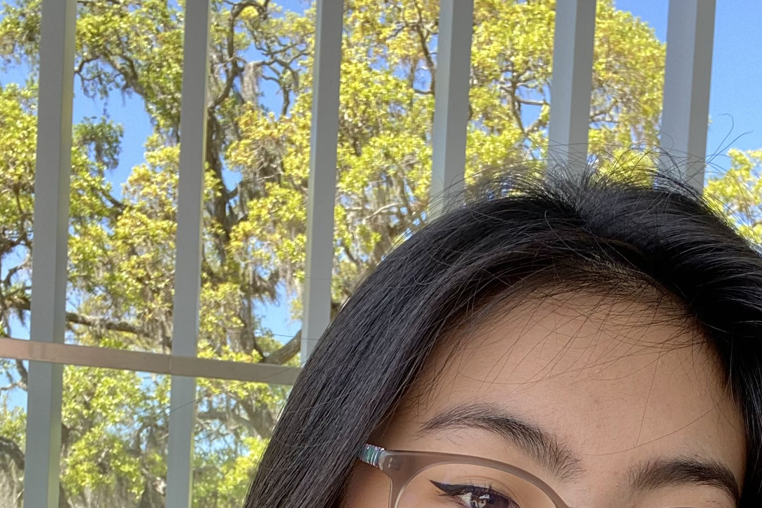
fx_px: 1164
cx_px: 478
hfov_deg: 36.0
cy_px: 616
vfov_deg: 22.6
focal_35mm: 55
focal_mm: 2.71
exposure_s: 1/156
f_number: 2.2
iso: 25
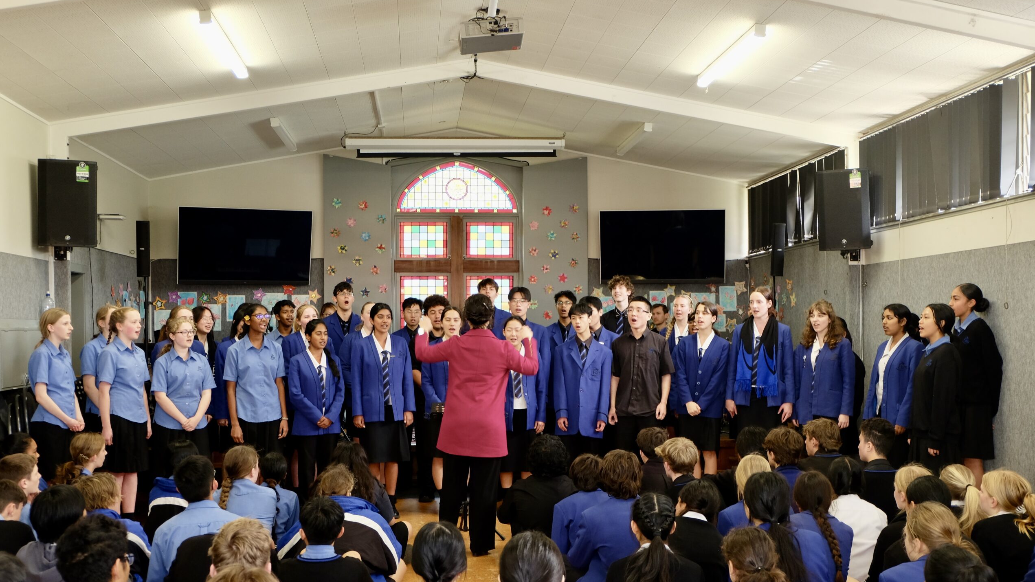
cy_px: 345
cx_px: 514
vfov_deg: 31.1
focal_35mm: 38
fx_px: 1043
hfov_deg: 52.8
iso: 640
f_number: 4.2
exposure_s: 1/30
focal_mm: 24.3
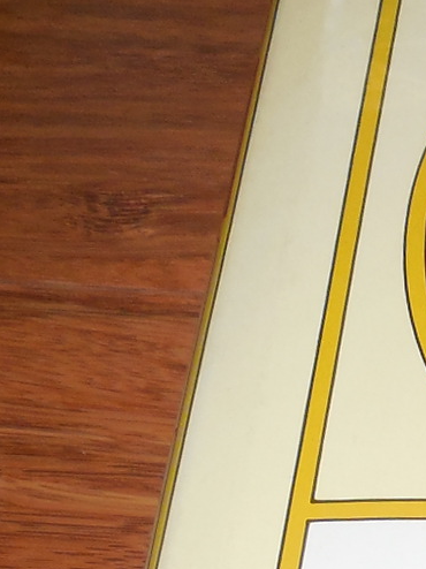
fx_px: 1889
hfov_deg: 11.2
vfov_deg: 16.2
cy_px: 753
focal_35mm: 115
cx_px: 937
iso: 125
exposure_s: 1/25
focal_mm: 4.5
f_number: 3.1
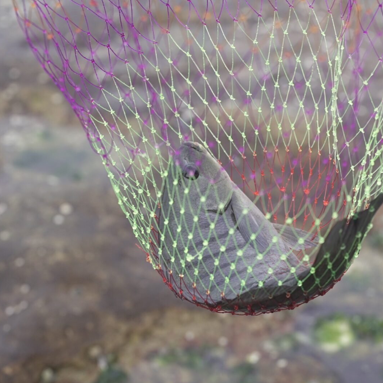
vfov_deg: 16.7
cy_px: 193
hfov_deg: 16.7
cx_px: 251
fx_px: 1302
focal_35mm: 104
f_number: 5.6
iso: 1000
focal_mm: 81
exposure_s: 1/640
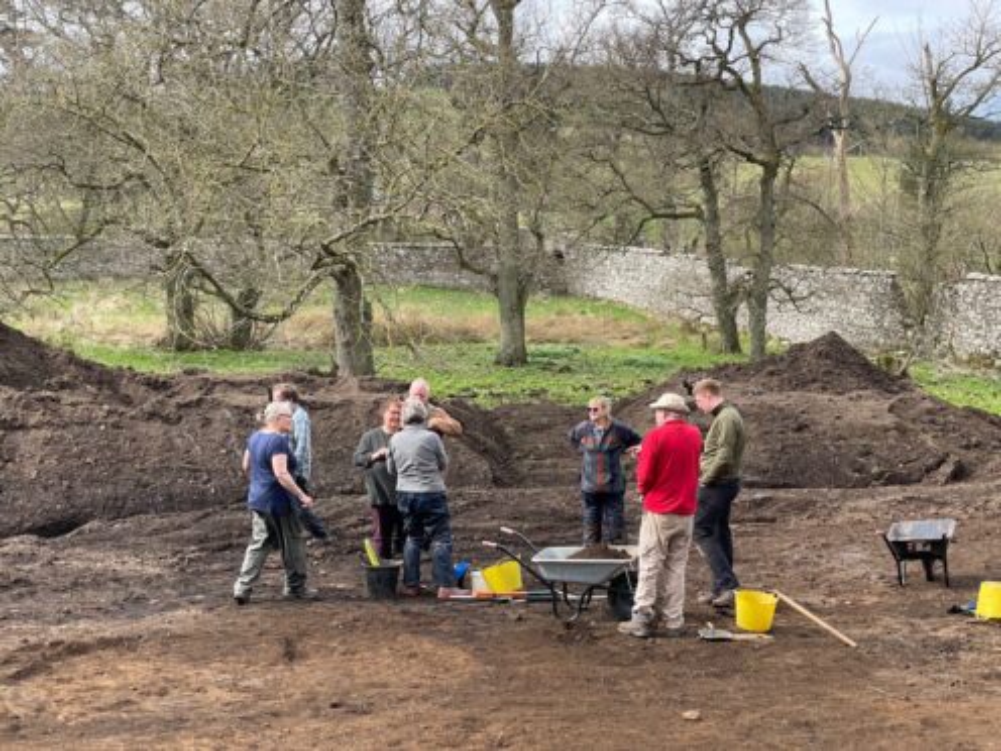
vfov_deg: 28.0
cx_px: 500
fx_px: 1504
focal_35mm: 52
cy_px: 376
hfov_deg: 36.8
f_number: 2
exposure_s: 1/355
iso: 25
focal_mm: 6
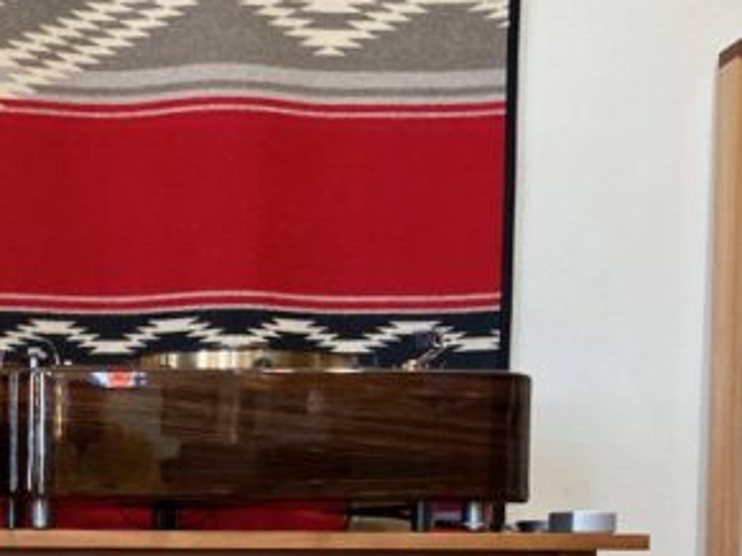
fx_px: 1586
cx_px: -3
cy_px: 630
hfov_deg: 25.1
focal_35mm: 74
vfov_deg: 19.0
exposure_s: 1/31
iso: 400
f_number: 1.8
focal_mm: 3.99
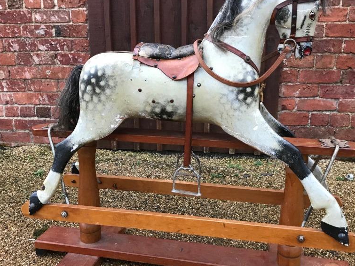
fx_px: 390
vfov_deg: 37.7
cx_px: 178
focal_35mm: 38
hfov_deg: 49.0
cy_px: 131
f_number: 1.8
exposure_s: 1/17
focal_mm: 3.99
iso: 64
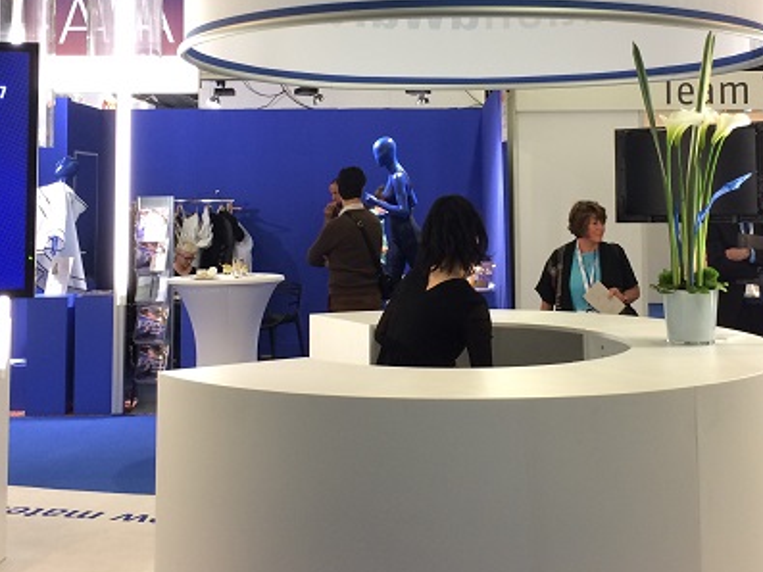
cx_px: 412
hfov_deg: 37.5
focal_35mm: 51
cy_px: 136
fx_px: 1124
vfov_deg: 28.1
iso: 64
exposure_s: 1/33
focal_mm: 4.15
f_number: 2.2
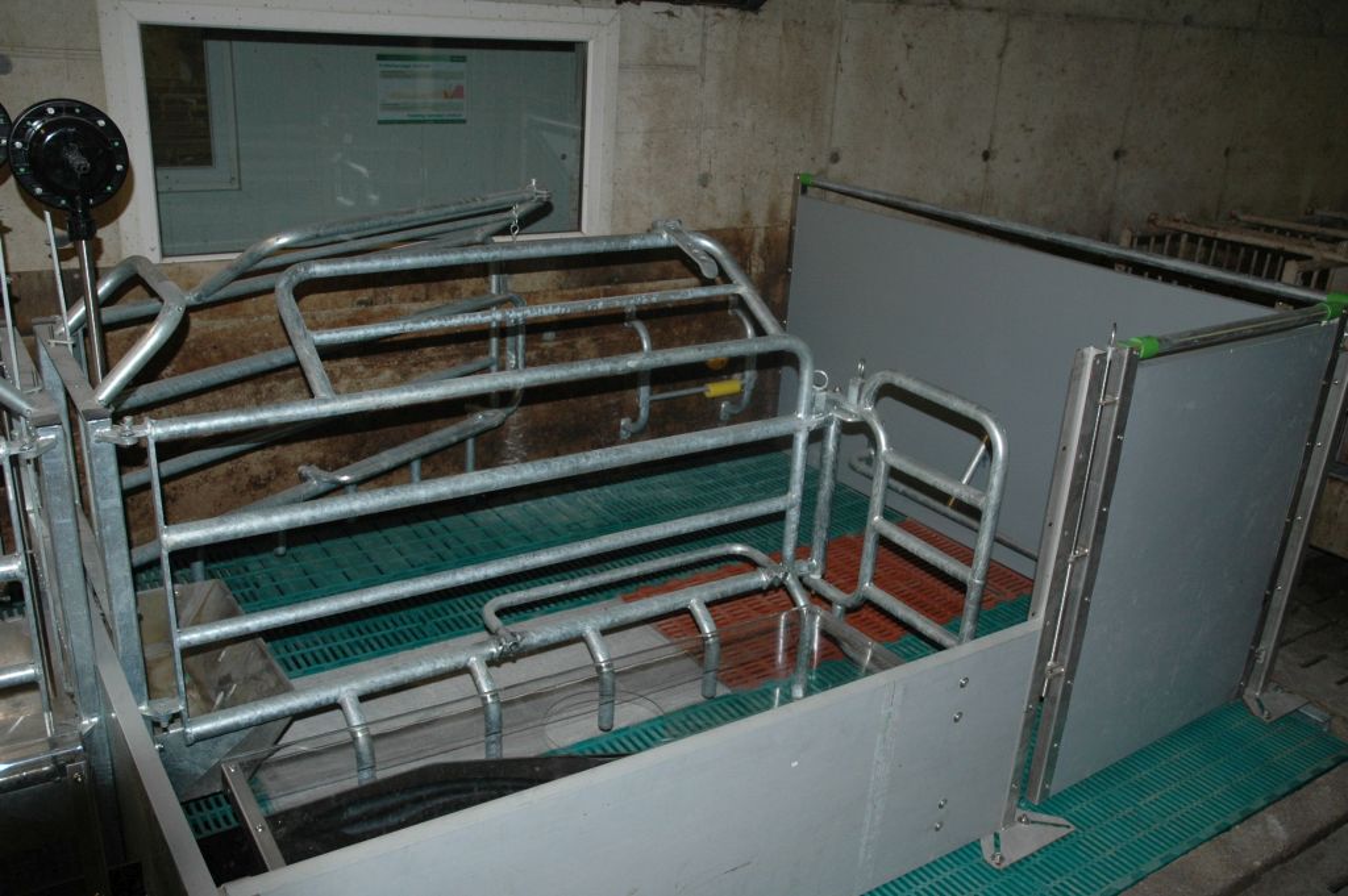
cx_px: 674
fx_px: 1235
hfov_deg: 57.3
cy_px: 448
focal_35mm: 33
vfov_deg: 39.9
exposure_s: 1/60
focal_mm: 22
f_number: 3.8
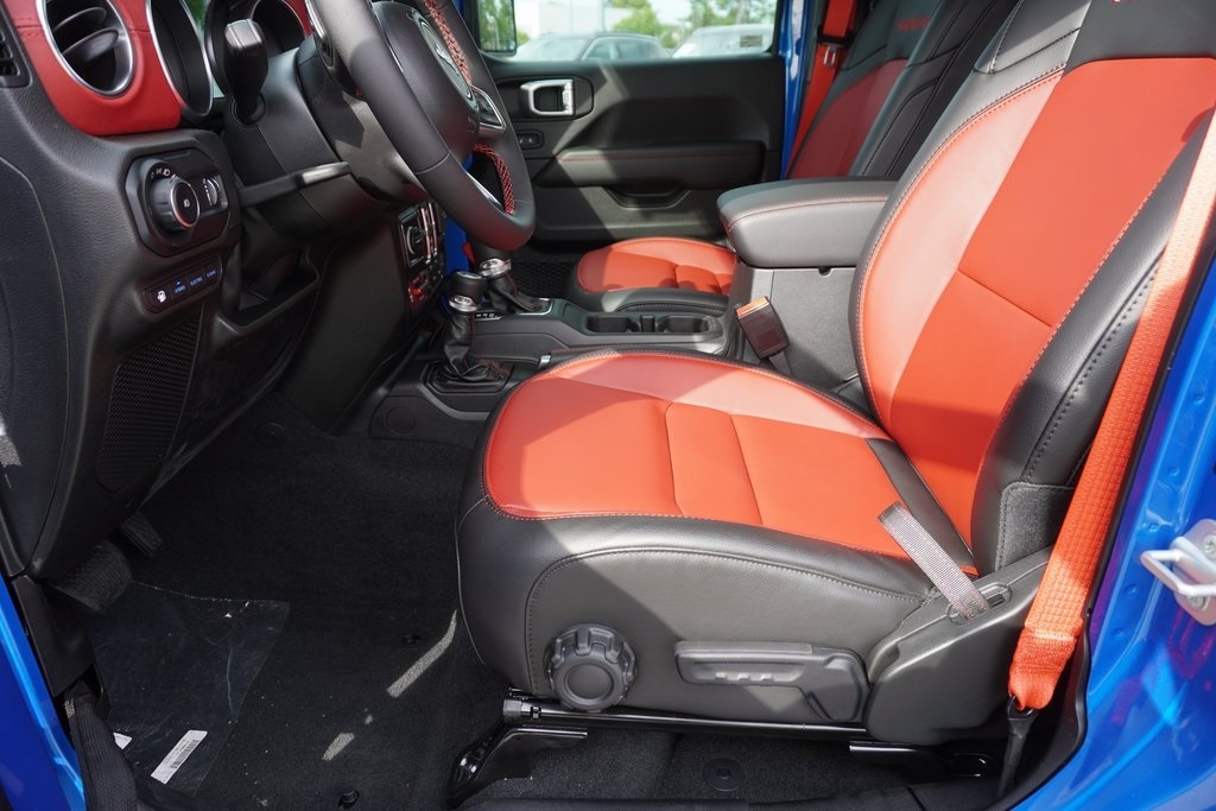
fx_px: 811
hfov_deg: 73.7
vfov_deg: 53.1
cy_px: 406
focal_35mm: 24
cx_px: 608
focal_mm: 16
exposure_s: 1/60
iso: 100
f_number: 4
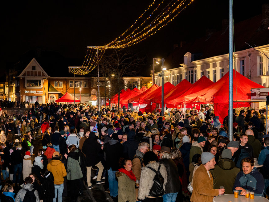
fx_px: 427
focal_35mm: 55
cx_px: 138
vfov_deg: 26.6
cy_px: 100
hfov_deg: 34.9
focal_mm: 50
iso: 1800
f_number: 3.5
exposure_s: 1/60
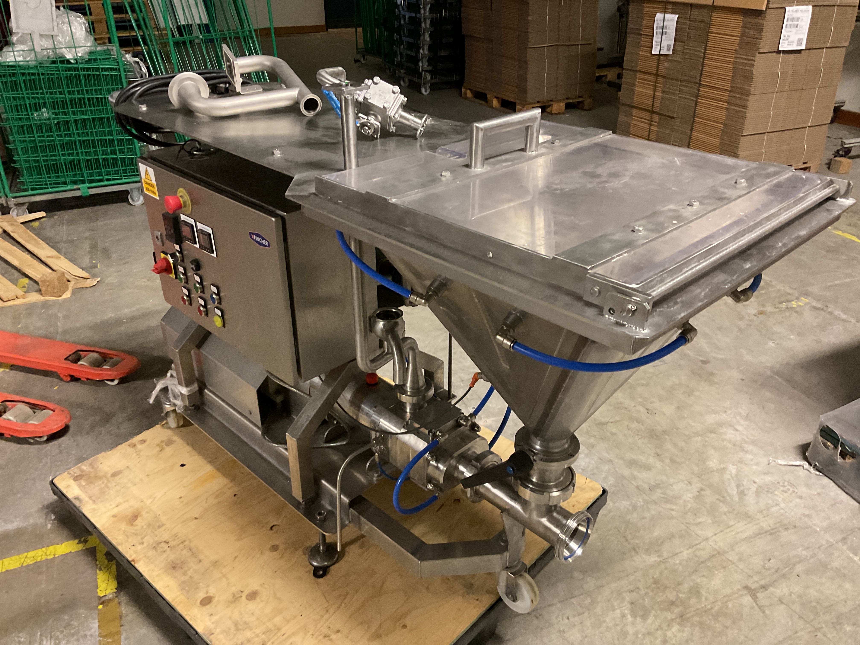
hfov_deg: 61.7
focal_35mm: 29
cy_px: 322
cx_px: 430
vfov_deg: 48.2
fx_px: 721
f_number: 1.8
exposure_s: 1/33
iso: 320
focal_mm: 3
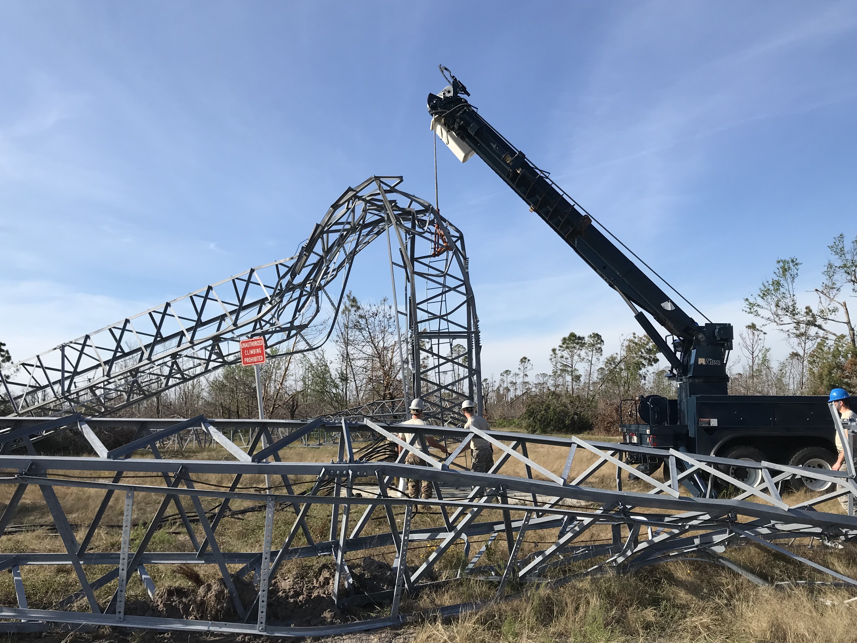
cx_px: 430
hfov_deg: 56.8
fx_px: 792
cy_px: 325
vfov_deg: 44.2
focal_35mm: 32
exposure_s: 1/2398
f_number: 1.8
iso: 20
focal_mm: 3.99
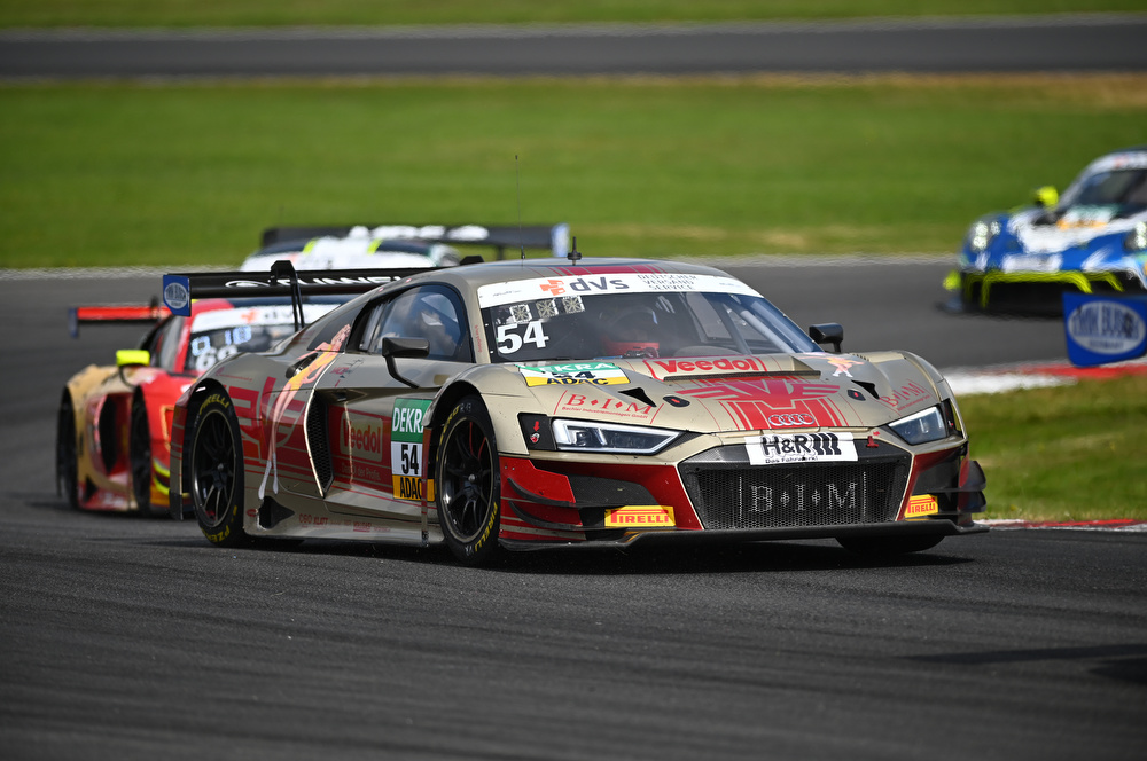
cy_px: 380
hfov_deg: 6.9
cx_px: 574
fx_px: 9546
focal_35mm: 300
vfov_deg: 4.6
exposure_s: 1/2500
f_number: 2.8
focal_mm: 300
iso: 100
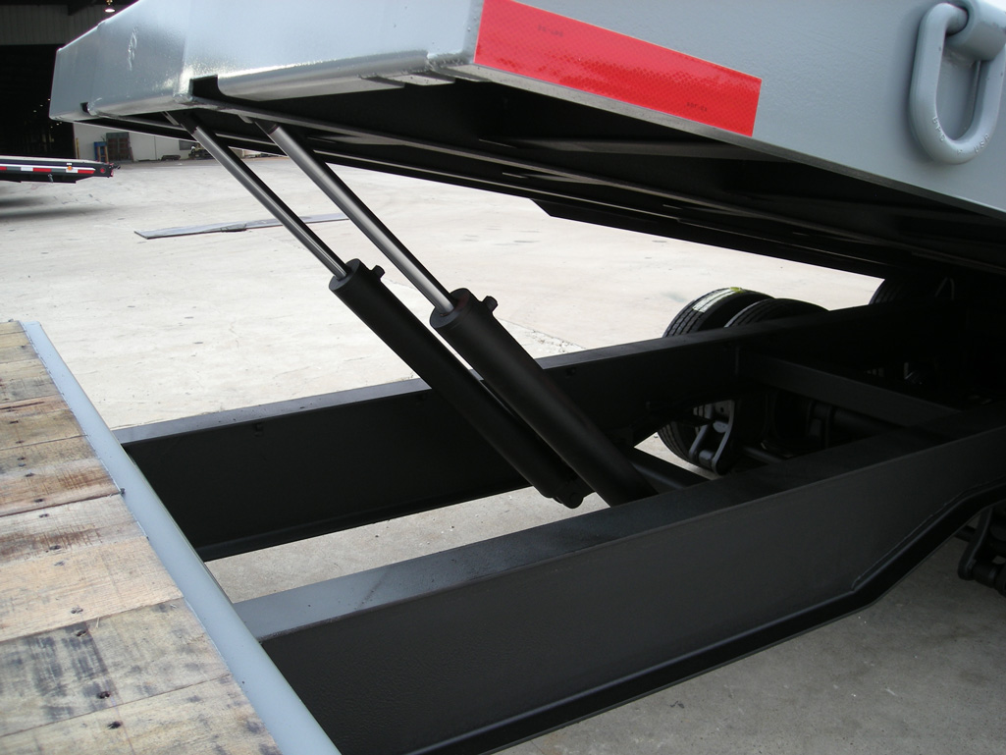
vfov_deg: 40.7
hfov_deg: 52.6
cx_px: 503
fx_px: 1017
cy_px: 378
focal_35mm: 35
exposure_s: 1/56.5
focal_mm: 5.7
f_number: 2.8
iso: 52
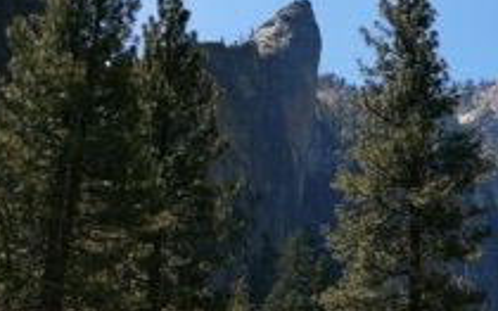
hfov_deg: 31.3
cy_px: 171
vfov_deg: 20.6
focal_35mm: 63
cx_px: 424
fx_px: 855
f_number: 1.8
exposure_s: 1/1504
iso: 50
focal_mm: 3.62
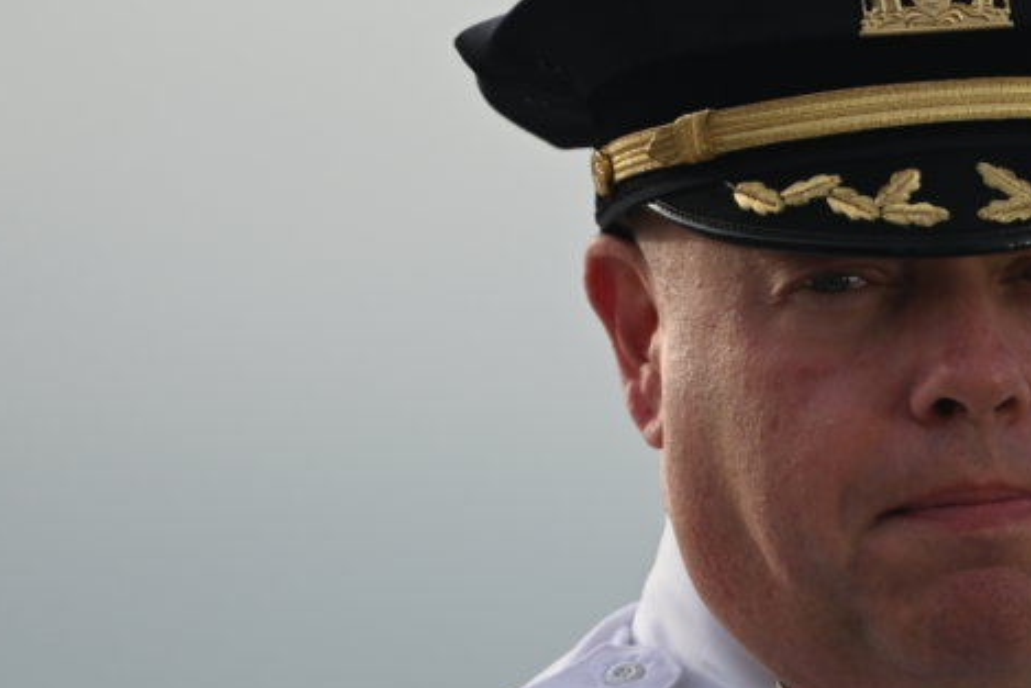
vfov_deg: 2.4
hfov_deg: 3.7
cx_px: 1238
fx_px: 16128
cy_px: 817
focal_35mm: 563
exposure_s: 1/2000
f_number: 2.8
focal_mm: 165
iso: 140
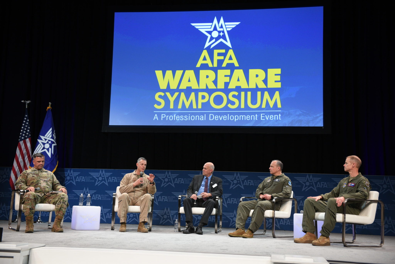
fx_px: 483
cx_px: 198
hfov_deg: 44.5
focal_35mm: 44
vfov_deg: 30.5
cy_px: 132
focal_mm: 44
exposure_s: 1/160
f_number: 3.5
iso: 800
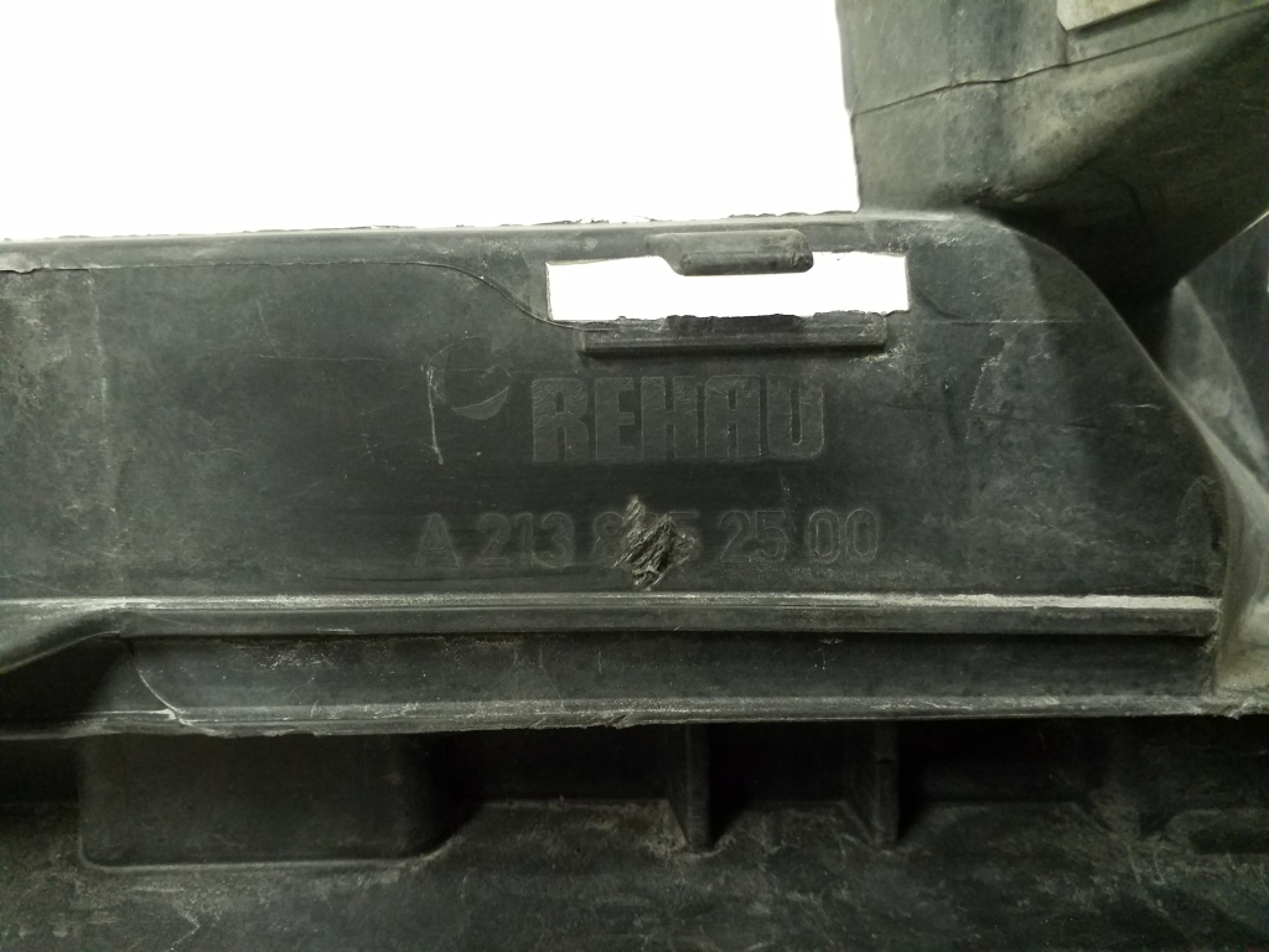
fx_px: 990
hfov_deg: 65.3
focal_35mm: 27
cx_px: 634
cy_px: 476
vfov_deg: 51.4
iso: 320
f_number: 1.9
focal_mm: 3.6
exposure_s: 1/17
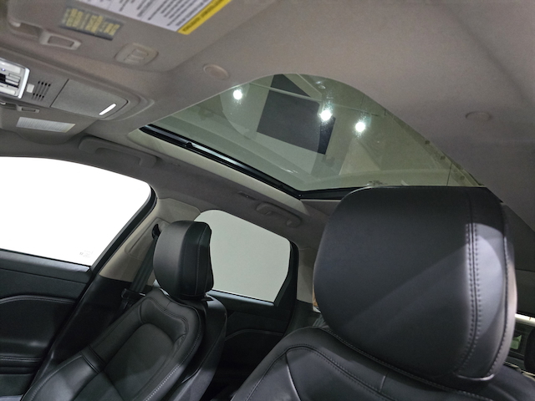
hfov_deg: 73.9
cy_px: 200
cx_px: 268
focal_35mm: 23
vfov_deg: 58.9
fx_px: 355
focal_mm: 6.3
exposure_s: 1/54
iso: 1600
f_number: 1.7
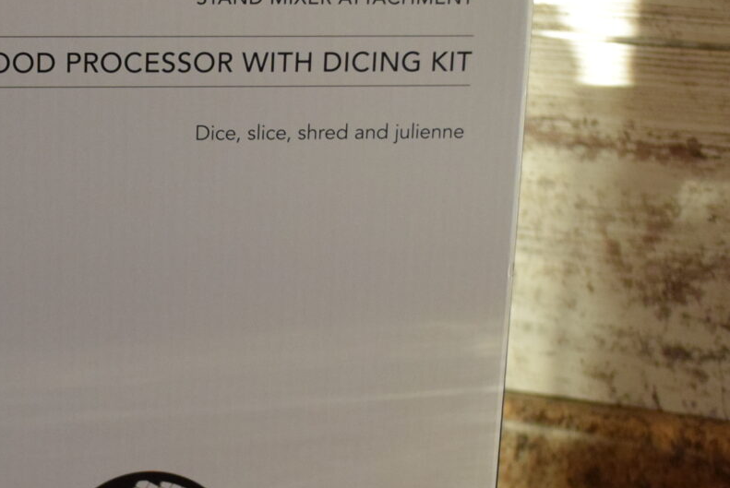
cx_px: 21
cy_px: 360
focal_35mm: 101
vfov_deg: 13.5
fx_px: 2050
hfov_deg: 19.7
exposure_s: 1/60
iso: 1800
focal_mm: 26
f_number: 4.2
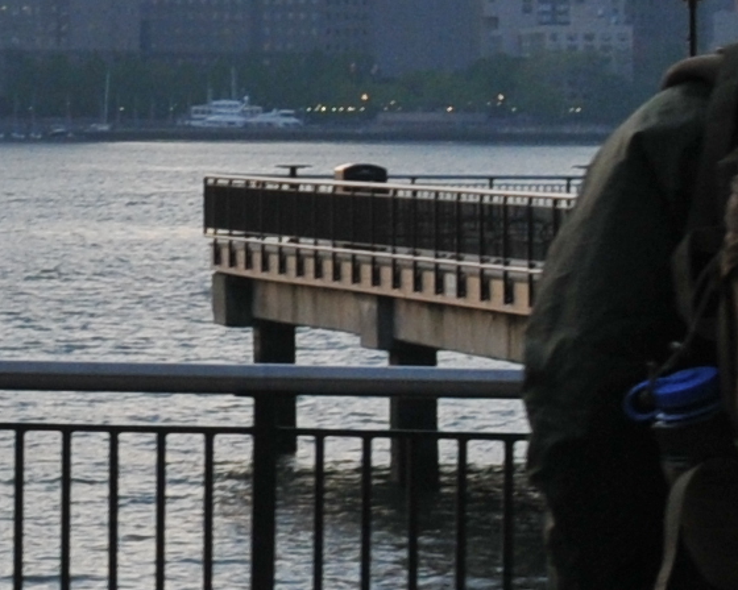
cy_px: -137
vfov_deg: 5.5
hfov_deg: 6.7
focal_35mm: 280
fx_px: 6116
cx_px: -619
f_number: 5
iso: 320
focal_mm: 26
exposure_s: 1/125
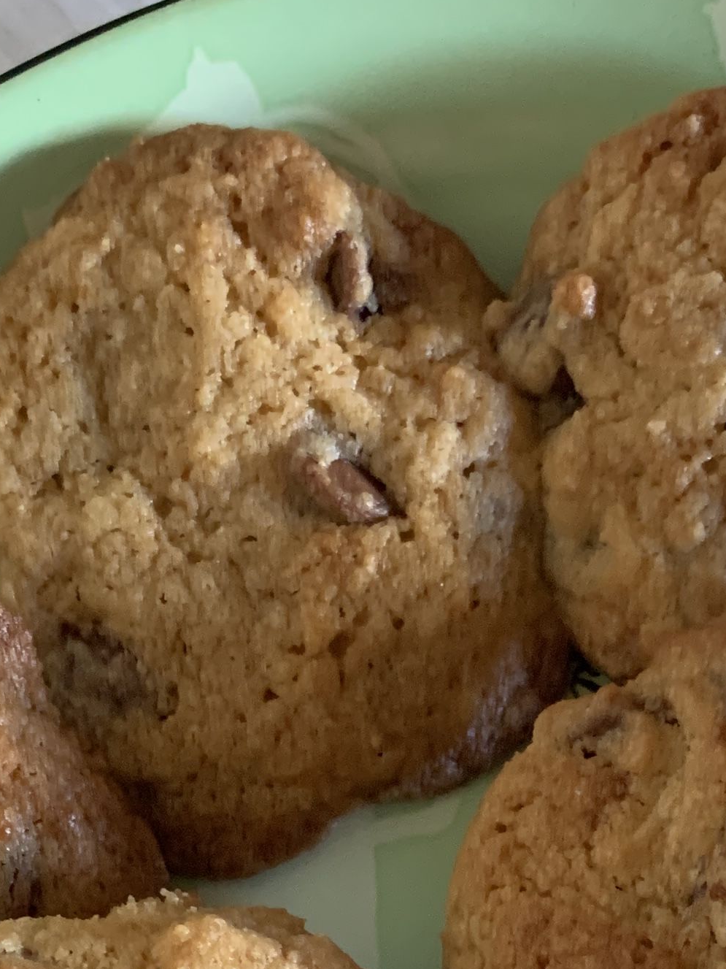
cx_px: 498
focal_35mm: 79
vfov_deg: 23.2
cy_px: 1078
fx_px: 2210
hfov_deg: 18.6
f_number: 1.8
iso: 400
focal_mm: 4.25
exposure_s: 1/47
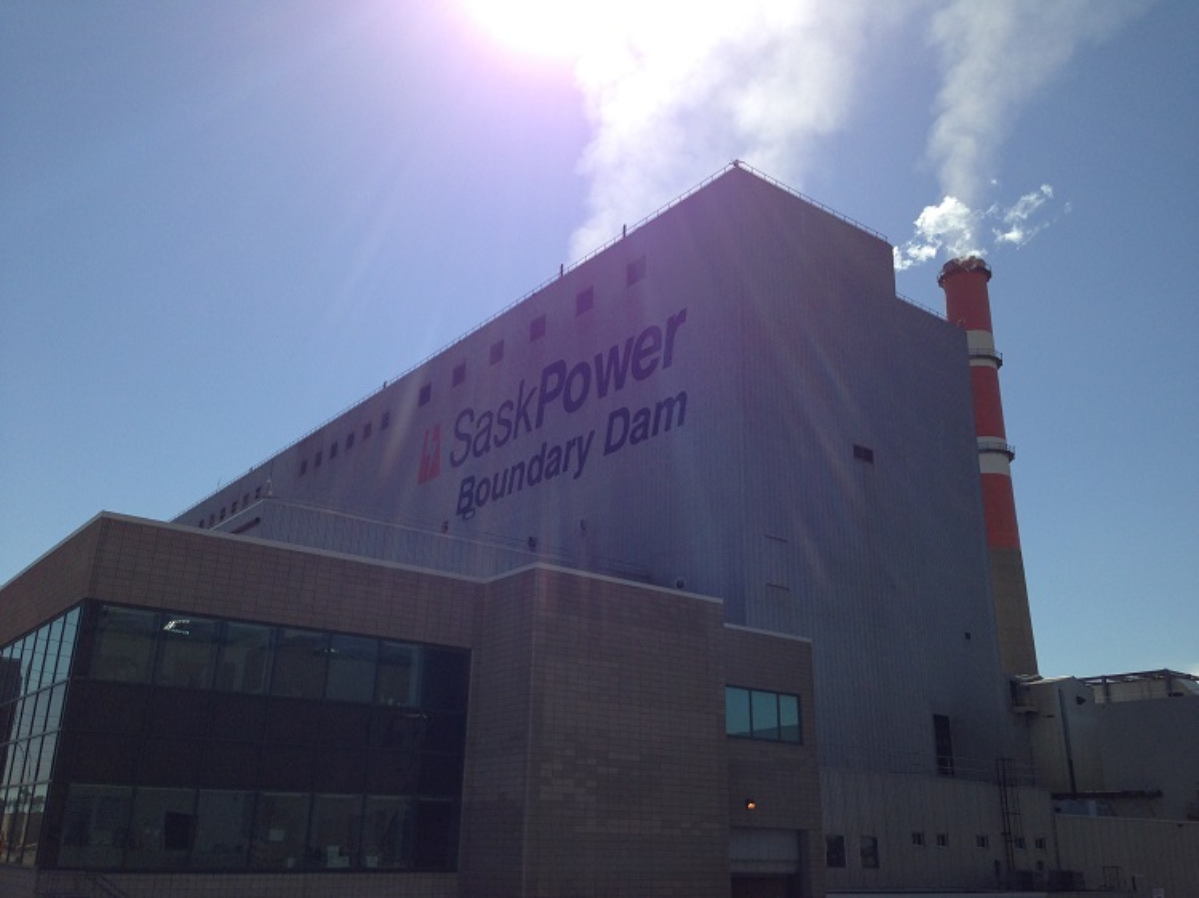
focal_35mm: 33
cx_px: 600
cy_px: 449
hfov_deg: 55.4
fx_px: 1143
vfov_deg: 42.9
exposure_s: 1/3390
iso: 50
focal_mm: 4.12
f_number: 2.4
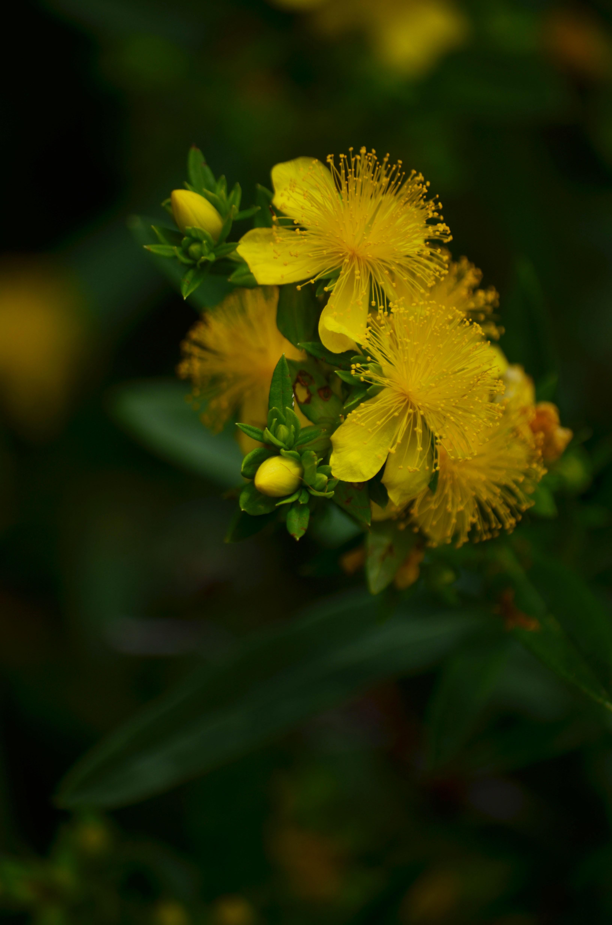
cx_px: 306
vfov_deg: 6.9
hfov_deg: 4.6
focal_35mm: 300
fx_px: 7684
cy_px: 462
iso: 100
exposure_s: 1/1600
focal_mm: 200
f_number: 5.6
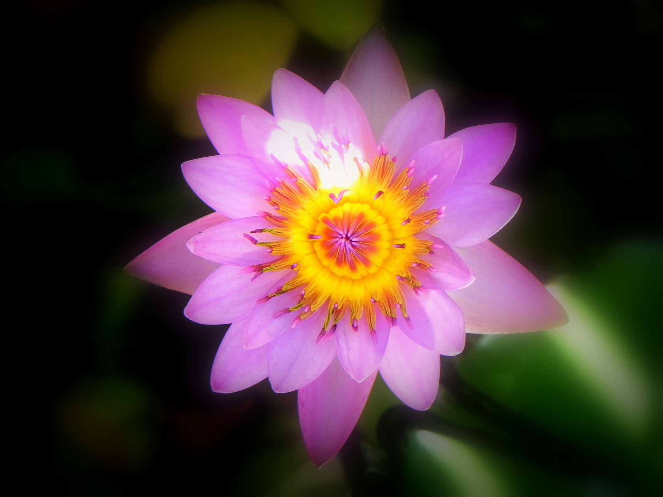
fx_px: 2758
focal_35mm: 144
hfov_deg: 13.7
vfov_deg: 10.3
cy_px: 248
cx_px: 332
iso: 160
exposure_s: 1/56.4
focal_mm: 25.7
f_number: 4.5
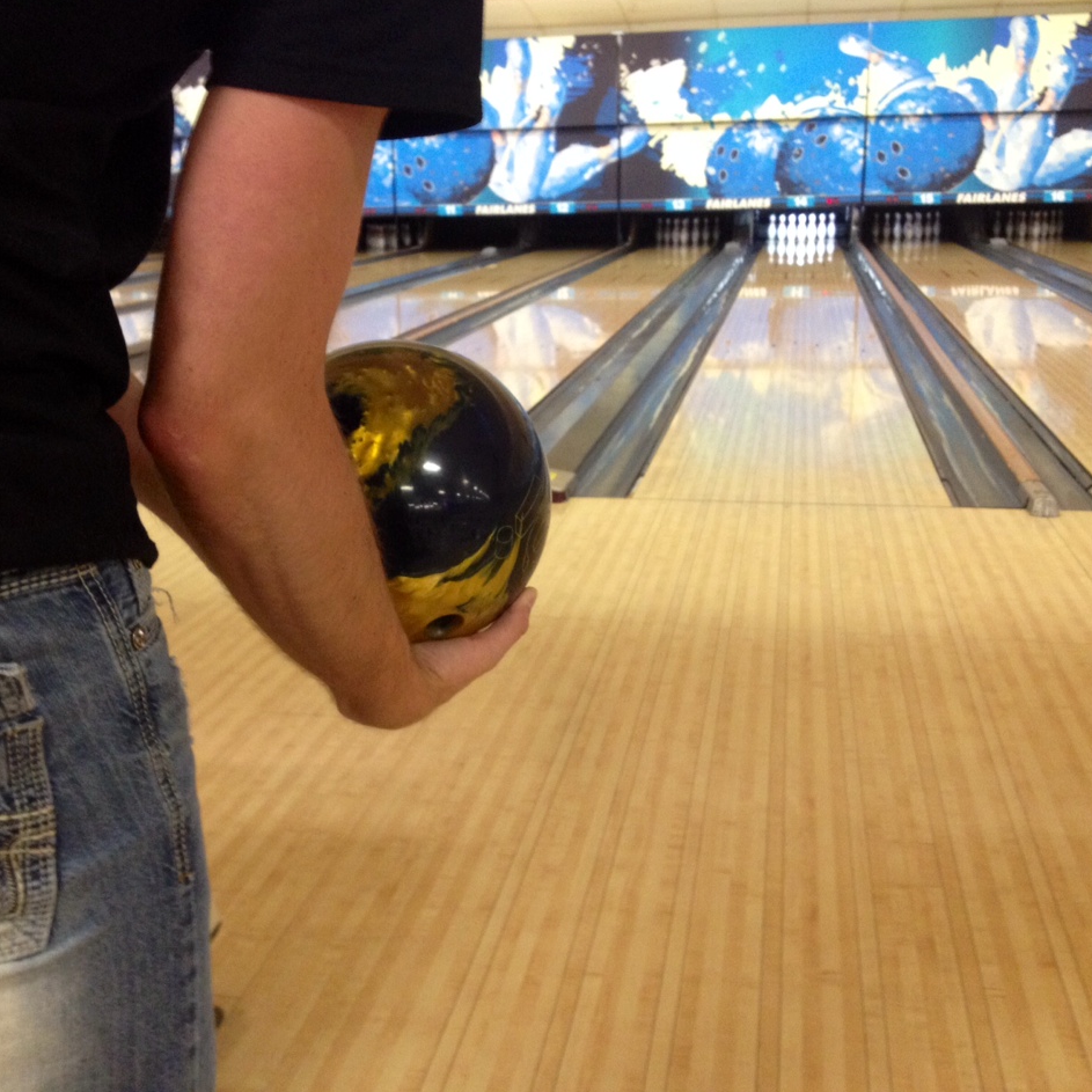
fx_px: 1499
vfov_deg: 40.0
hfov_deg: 39.9
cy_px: 540
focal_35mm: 42
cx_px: 456
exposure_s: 1/20
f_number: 2.4
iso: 200
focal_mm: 4.28
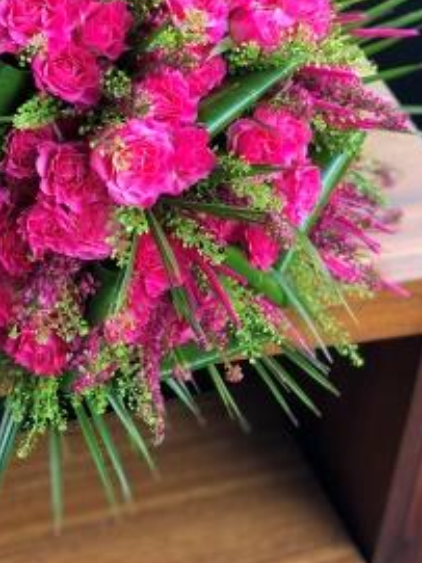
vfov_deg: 22.6
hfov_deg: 17.1
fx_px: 1399
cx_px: 131
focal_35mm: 86
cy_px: 170
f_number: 2.4
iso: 40
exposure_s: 1/50
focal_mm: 6
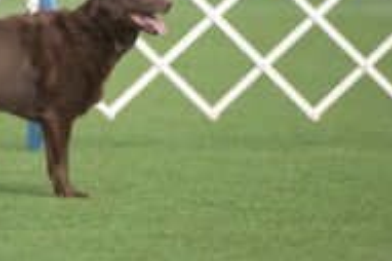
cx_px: 49
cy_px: 11
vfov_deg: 1.6
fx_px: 9117
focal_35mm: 838
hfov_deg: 2.5
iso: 800
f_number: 4
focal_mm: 400
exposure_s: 1/2500
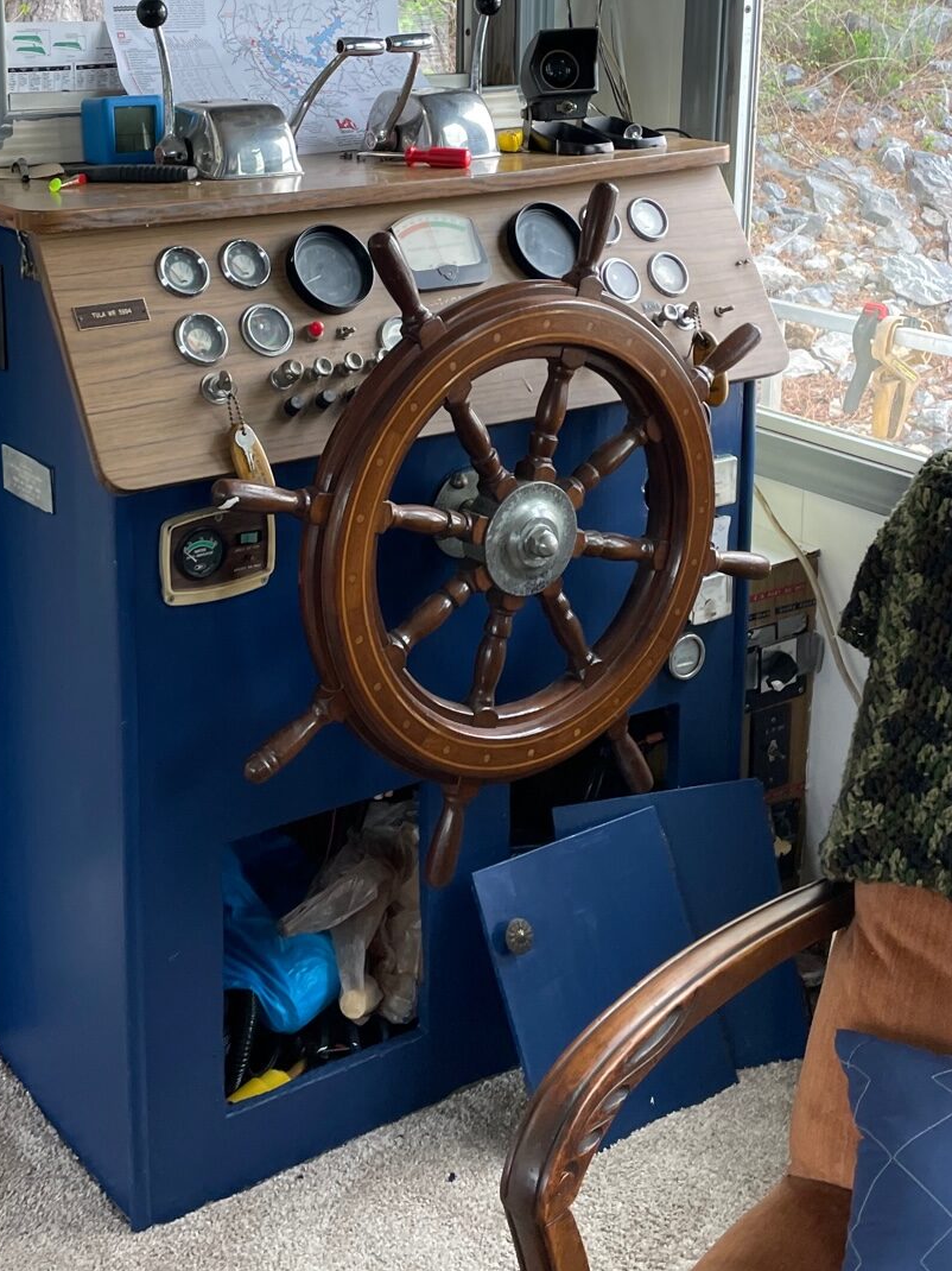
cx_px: 369
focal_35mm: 49
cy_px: 322
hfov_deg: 29.6
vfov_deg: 38.0
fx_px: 1797
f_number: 1.6
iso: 64
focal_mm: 4.2
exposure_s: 1/121
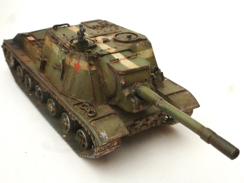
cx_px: 122
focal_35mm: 45
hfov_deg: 42.1
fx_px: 317
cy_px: 92
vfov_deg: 32.2
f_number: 4
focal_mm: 8
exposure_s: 1/60
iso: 400
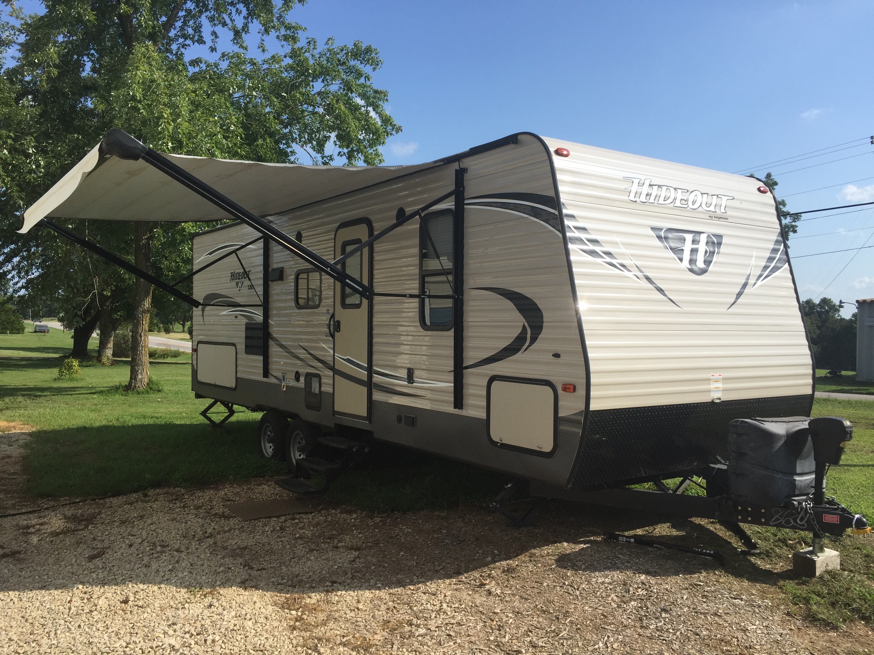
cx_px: 437
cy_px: 328
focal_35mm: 29
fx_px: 732
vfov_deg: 48.2
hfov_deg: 61.7
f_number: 2.2
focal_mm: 4.15
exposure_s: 1/2475
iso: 32
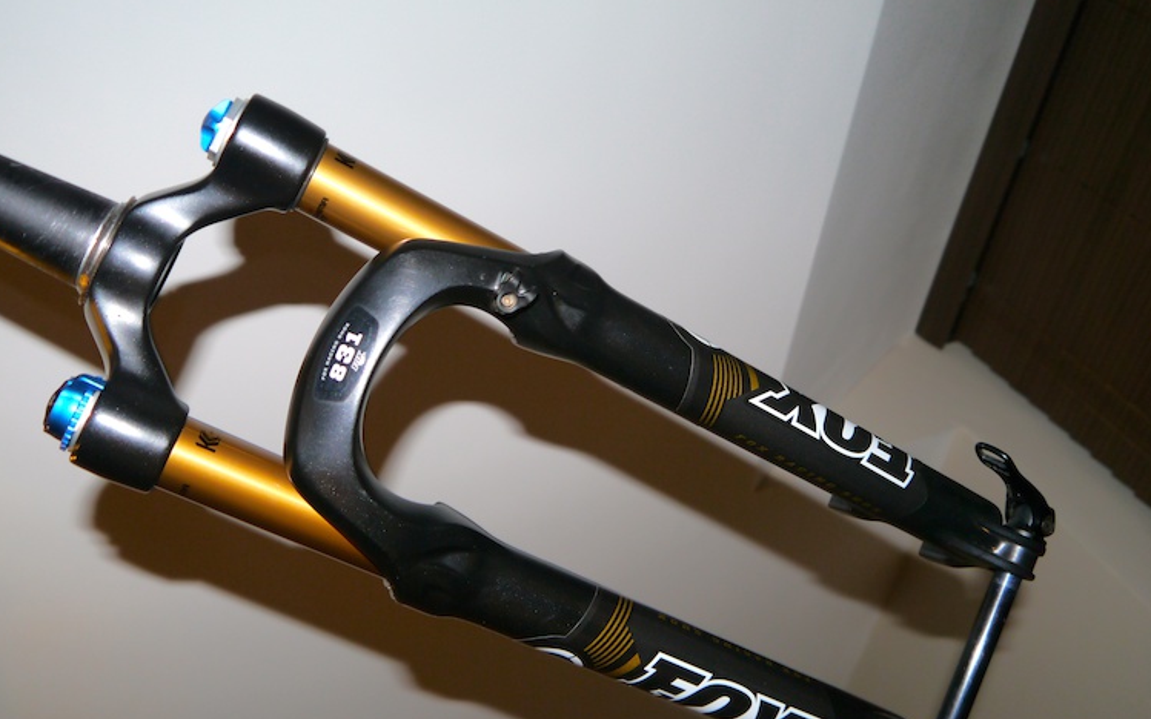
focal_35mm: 34
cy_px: 388
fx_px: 1066
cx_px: 572
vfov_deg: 37.2
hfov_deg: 56.7
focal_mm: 15
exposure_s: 1/60
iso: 160
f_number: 3.6
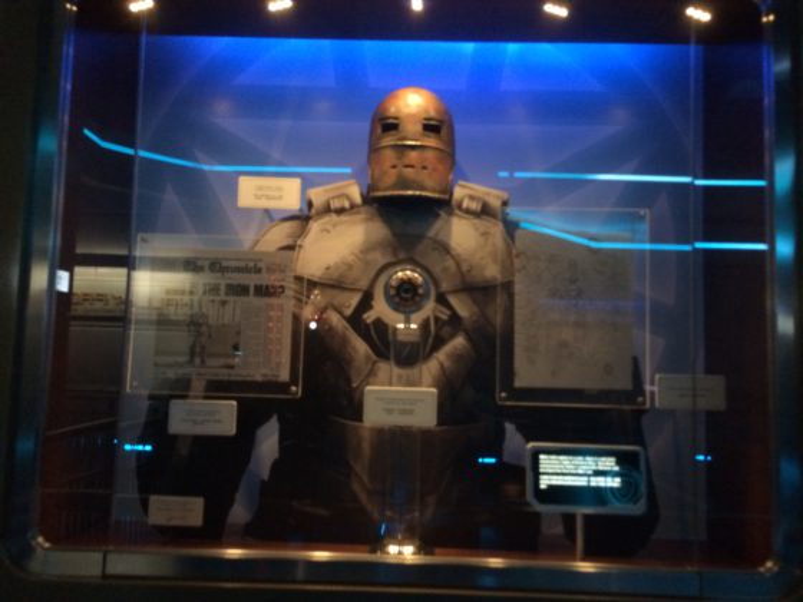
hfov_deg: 61.7
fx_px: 673
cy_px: 301
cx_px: 402
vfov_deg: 48.2
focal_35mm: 29
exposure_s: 1/17
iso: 320
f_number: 2.2
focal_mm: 4.15
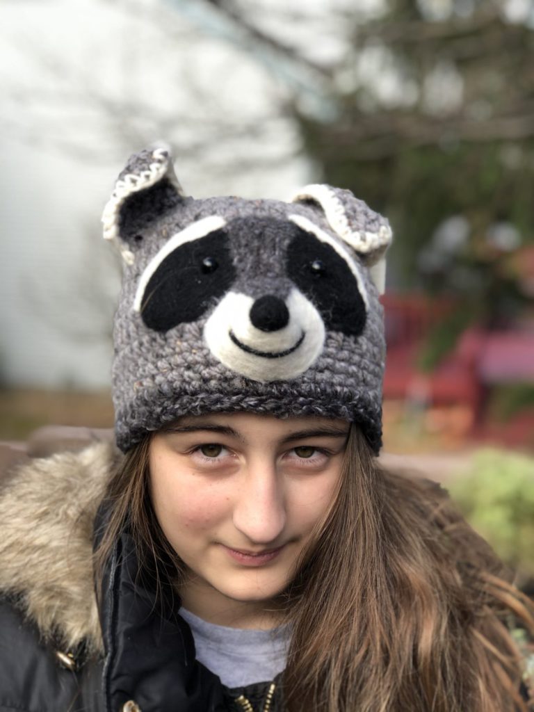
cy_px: 356
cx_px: 267
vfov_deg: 33.8
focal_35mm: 57
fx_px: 1172
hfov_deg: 25.7
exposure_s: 1/120
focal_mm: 6.6
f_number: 2.8
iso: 20
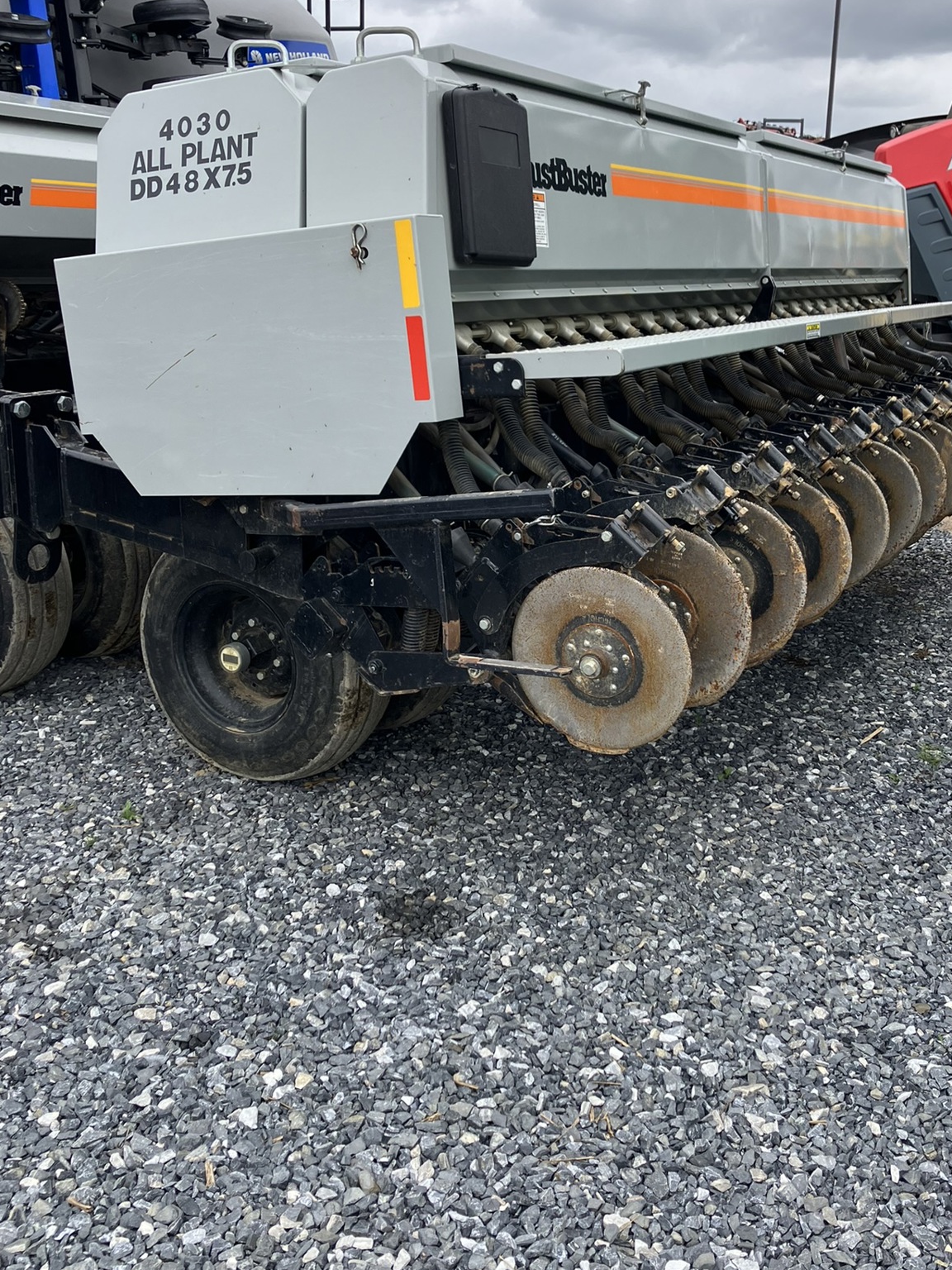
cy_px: 607
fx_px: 1283
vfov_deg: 52.6
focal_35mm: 35
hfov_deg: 40.5
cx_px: 581
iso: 32
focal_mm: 3.99
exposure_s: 1/972
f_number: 1.8
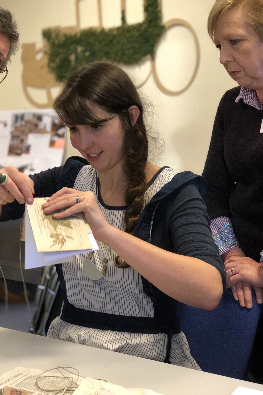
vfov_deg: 33.4
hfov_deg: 22.6
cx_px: 116
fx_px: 658
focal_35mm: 60
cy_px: 196
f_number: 2.8
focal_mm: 6.6
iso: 320
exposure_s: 1/50
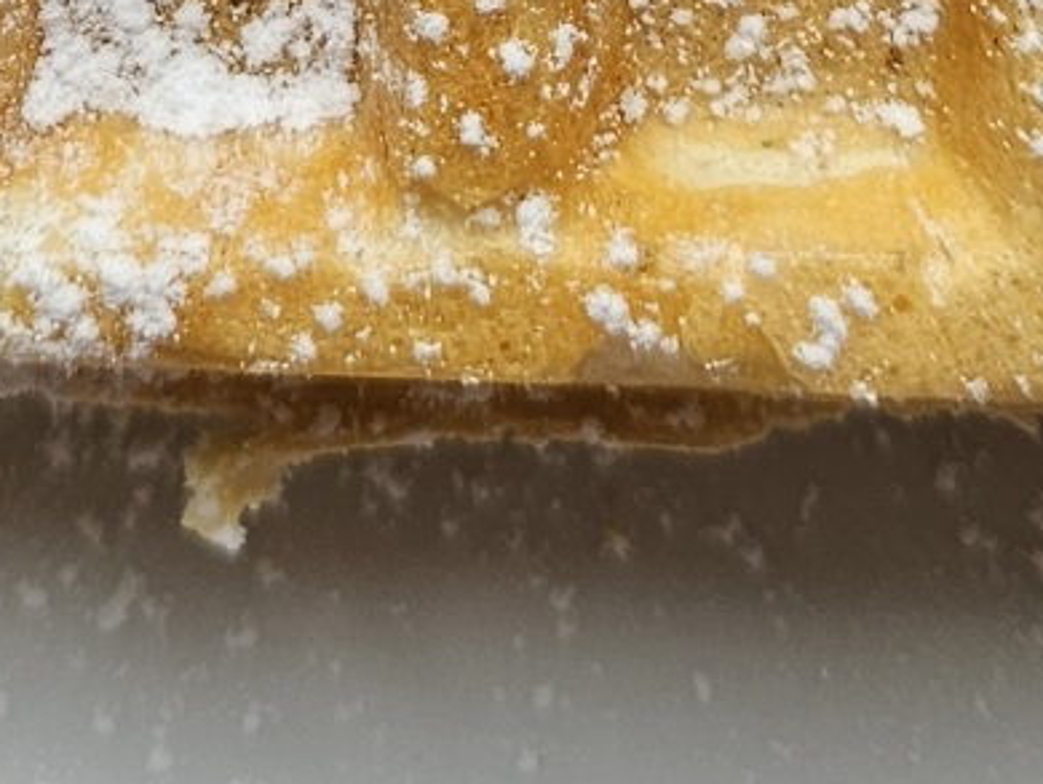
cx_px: 427
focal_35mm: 138
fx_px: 4161
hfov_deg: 14.3
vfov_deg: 9.5
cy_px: -1124
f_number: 1.7
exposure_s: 1/100
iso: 20
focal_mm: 6.3
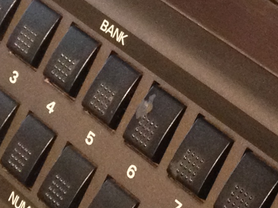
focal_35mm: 209
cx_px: 351
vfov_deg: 7.1
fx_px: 1678
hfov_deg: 9.3
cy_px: 36
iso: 250
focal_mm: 4.28
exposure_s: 1/20
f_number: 2.4
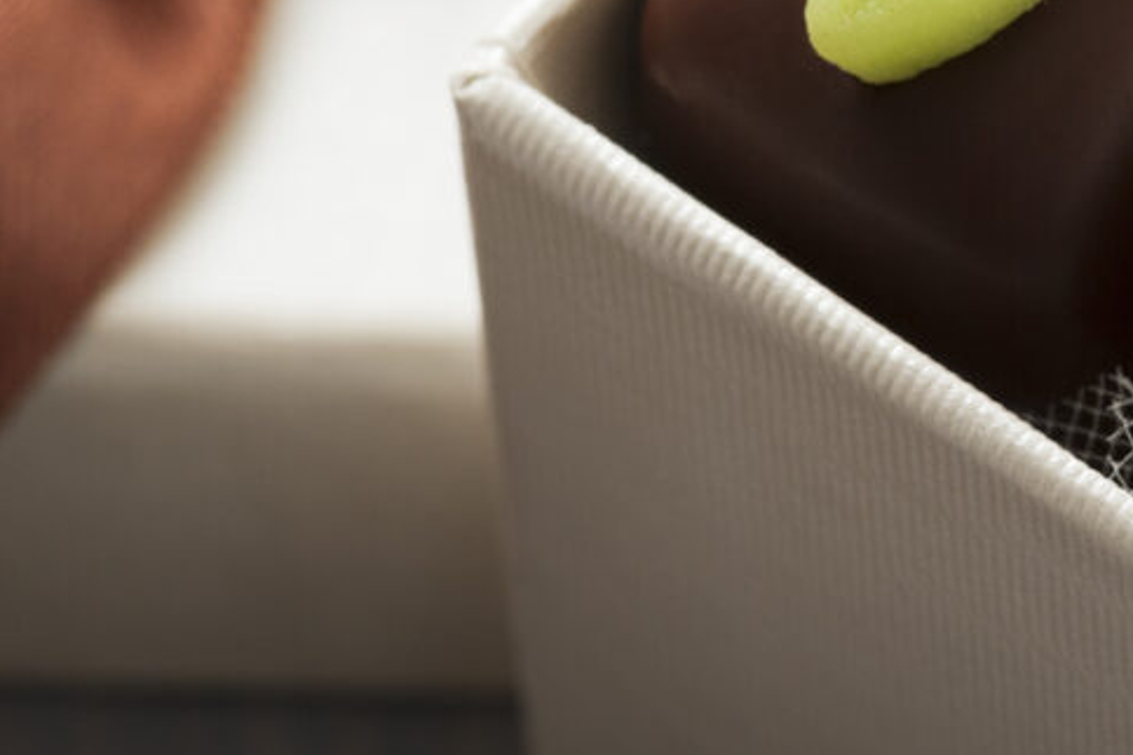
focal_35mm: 334
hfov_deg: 6.1
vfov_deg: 4.1
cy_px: -157
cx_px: 1269
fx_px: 10511
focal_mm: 105
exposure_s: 1/250
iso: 200
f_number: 11
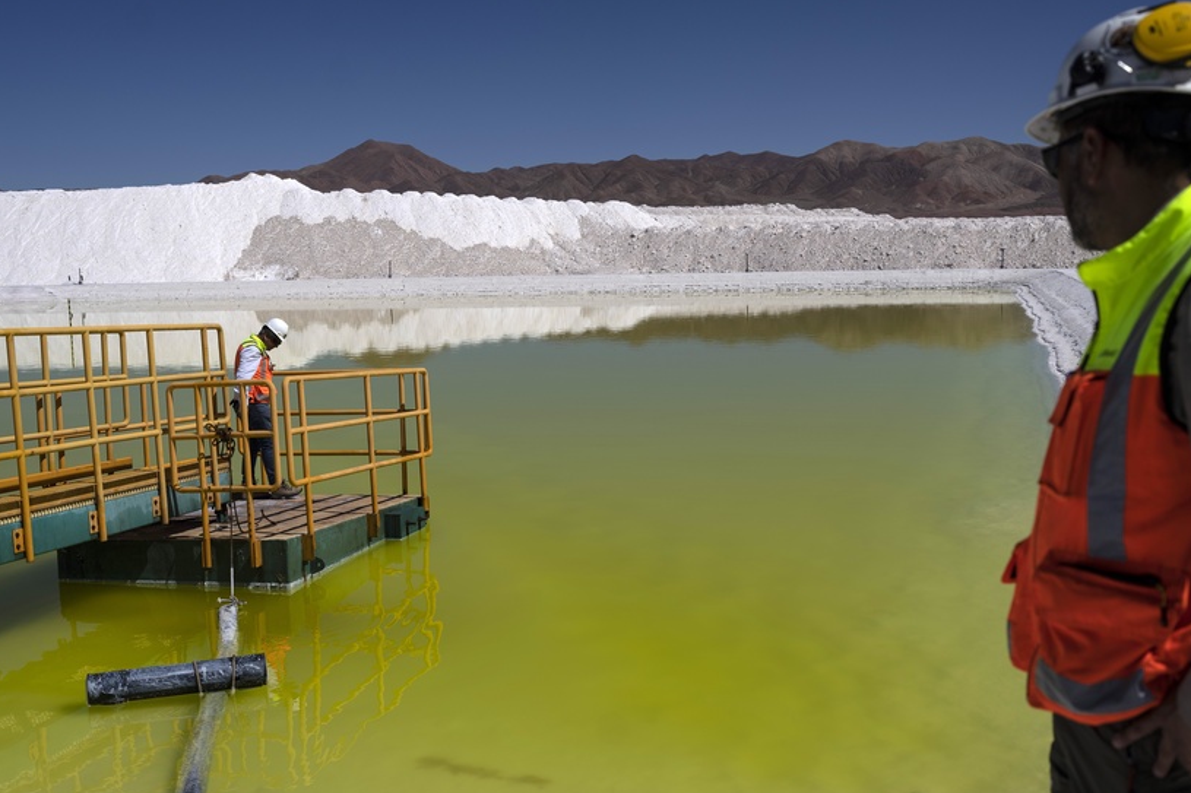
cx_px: 614
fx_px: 1455
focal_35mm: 44
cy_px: 434
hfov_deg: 44.5
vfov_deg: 30.5
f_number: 4.5
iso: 50
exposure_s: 1/3200
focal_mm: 35
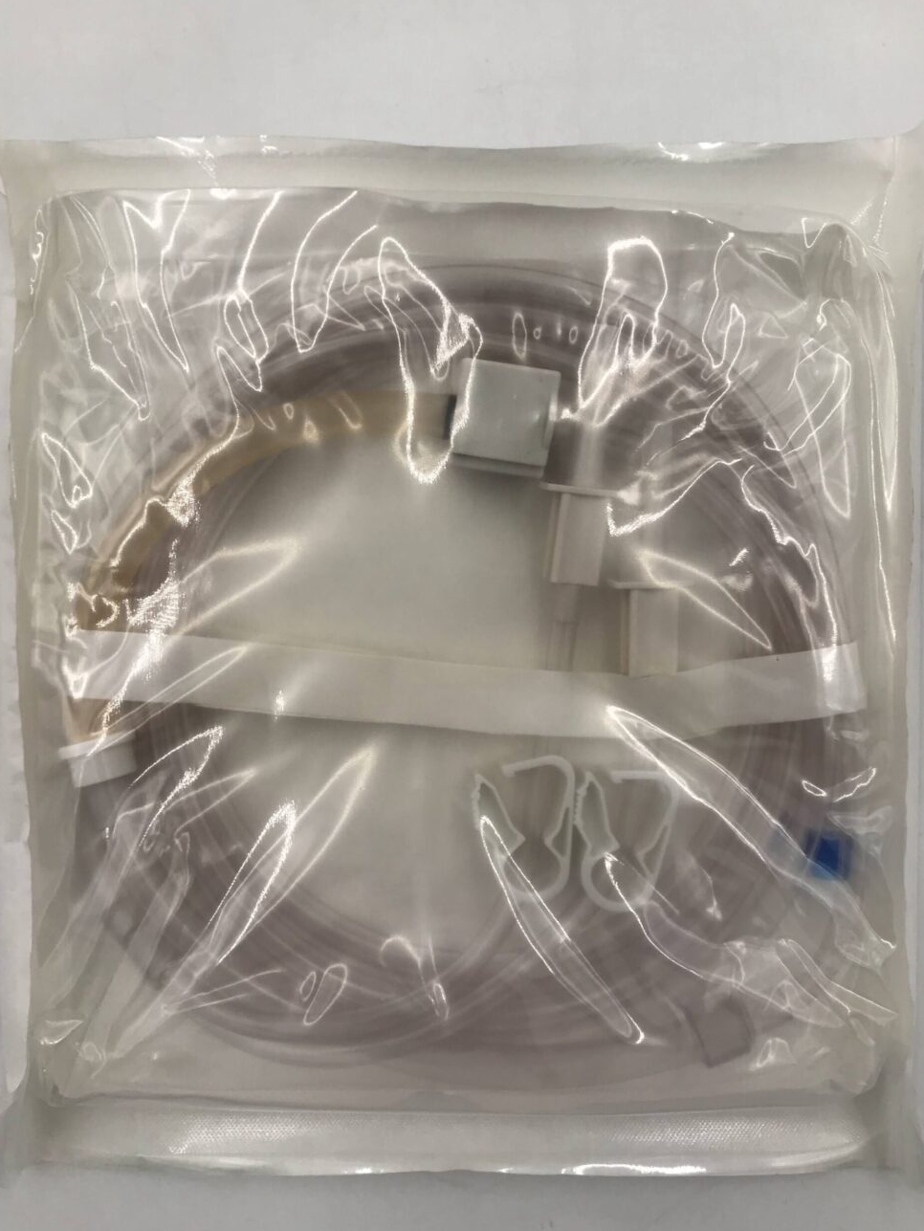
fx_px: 1032
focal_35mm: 29
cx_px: 467
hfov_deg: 48.2
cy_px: 602
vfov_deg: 61.6
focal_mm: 3.99
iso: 32
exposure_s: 1/60
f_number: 1.8
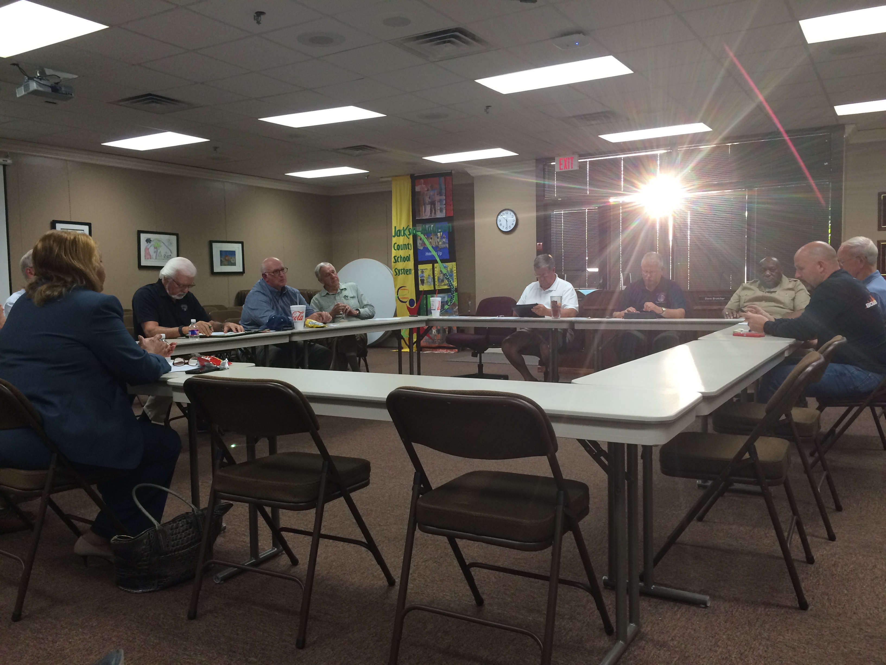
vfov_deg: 48.2
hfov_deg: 61.7
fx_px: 742
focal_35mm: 29
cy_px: 332
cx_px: 443
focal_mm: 4.15
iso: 50
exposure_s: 1/30
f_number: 2.2
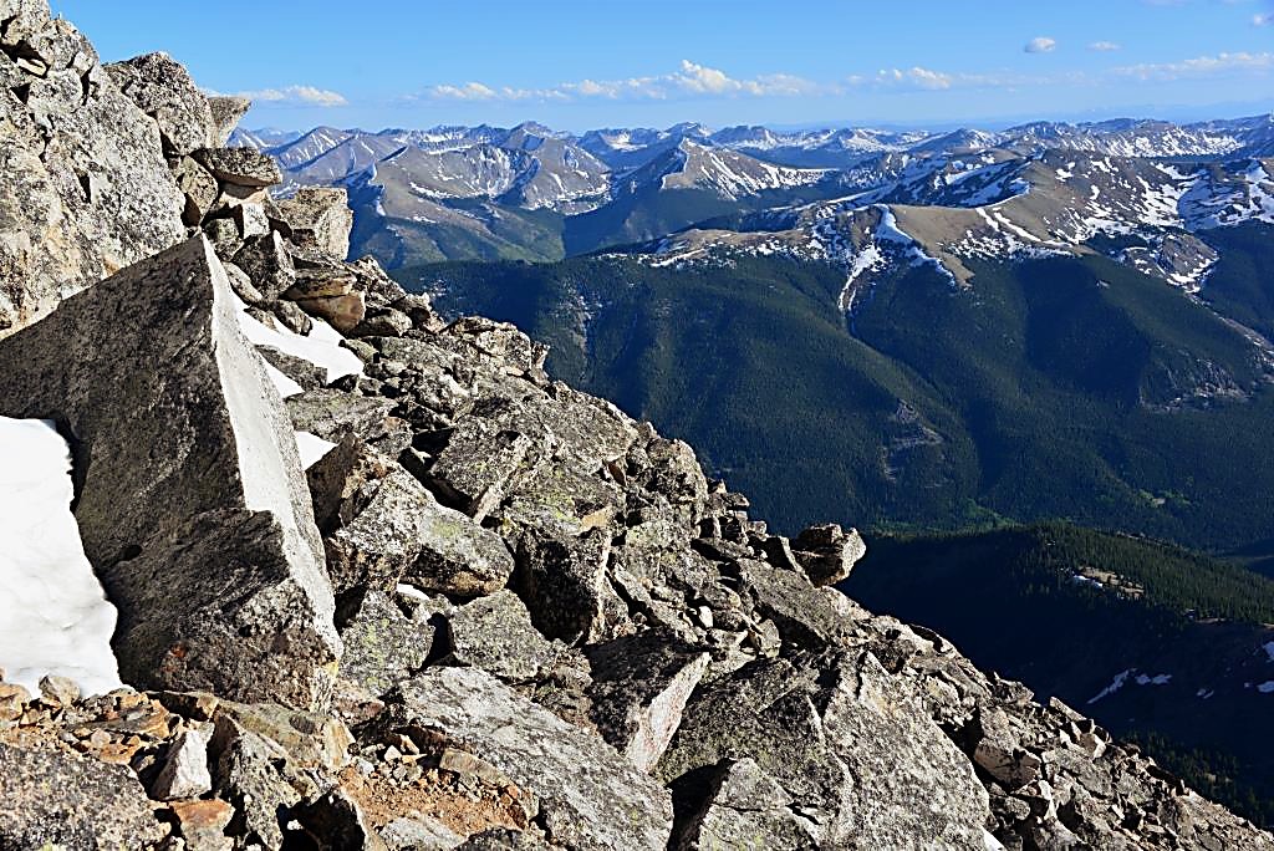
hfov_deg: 50.7
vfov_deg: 35.1
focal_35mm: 38
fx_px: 1345
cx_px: 637
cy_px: 426
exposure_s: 1/400
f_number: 11
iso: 320
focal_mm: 38
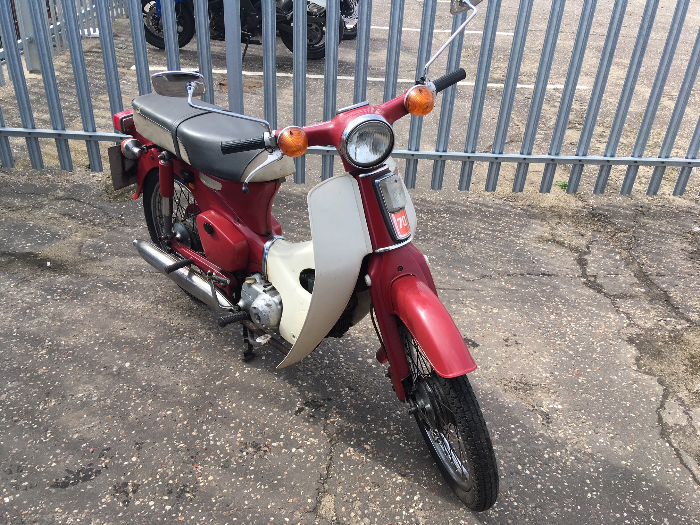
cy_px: 262
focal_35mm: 29
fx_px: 586
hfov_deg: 61.7
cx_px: 350
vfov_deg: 48.2
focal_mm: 4.15
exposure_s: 1/596
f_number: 2.2
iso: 25
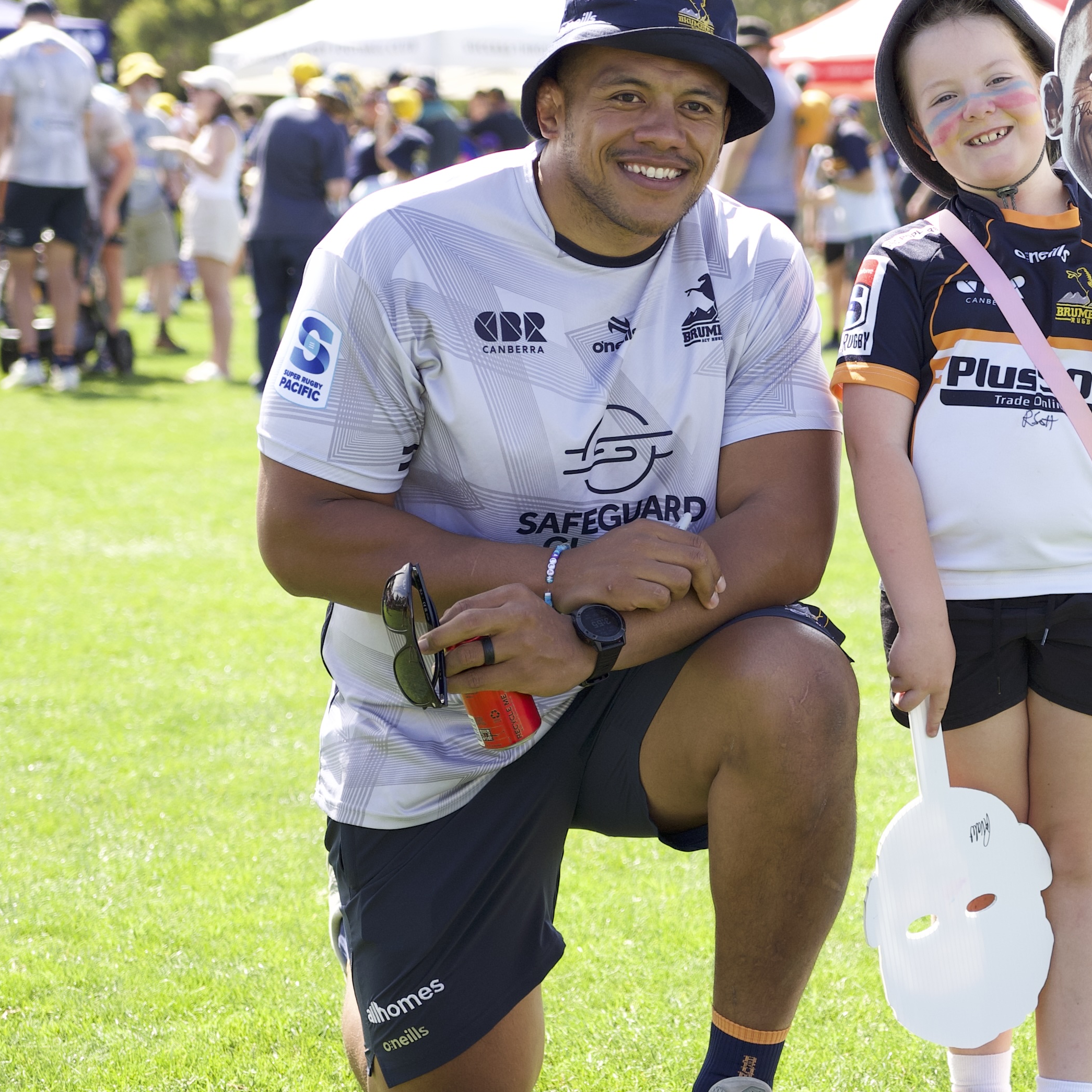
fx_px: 4283
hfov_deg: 14.4
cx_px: 884
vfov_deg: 14.5
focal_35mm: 120
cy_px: 485
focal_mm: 50.2
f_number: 2.8
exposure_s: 1/1250
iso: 320
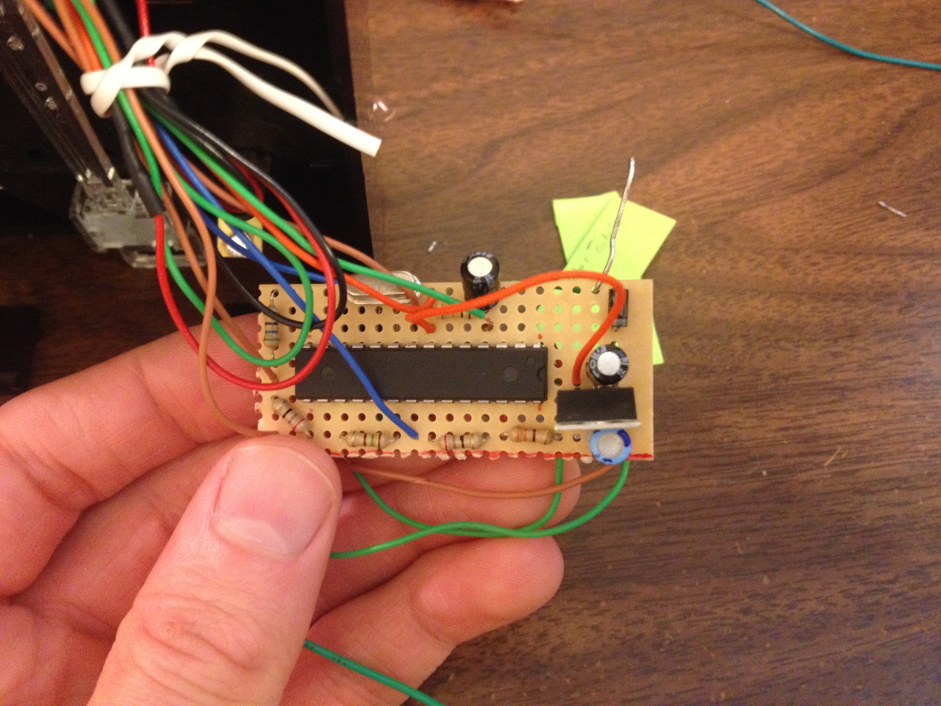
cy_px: 353
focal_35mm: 35
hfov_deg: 52.6
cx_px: 470
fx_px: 951
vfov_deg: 40.7
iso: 400
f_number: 2.4
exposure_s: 1/15
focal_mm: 4.28
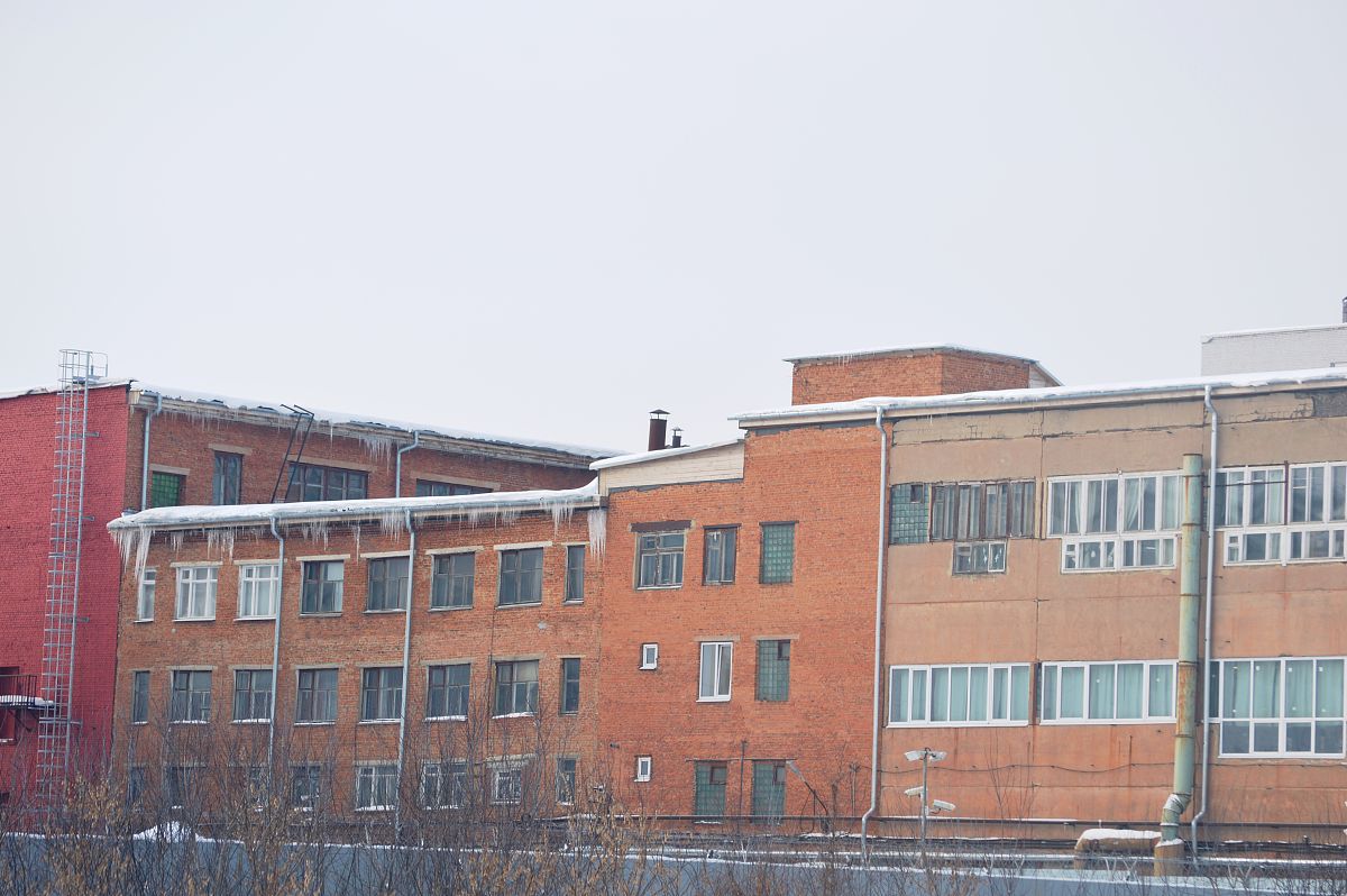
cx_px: 674
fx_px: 5496
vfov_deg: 9.3
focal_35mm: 147
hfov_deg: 14.0
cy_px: 448
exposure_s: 1/160
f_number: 8
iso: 100
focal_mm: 98
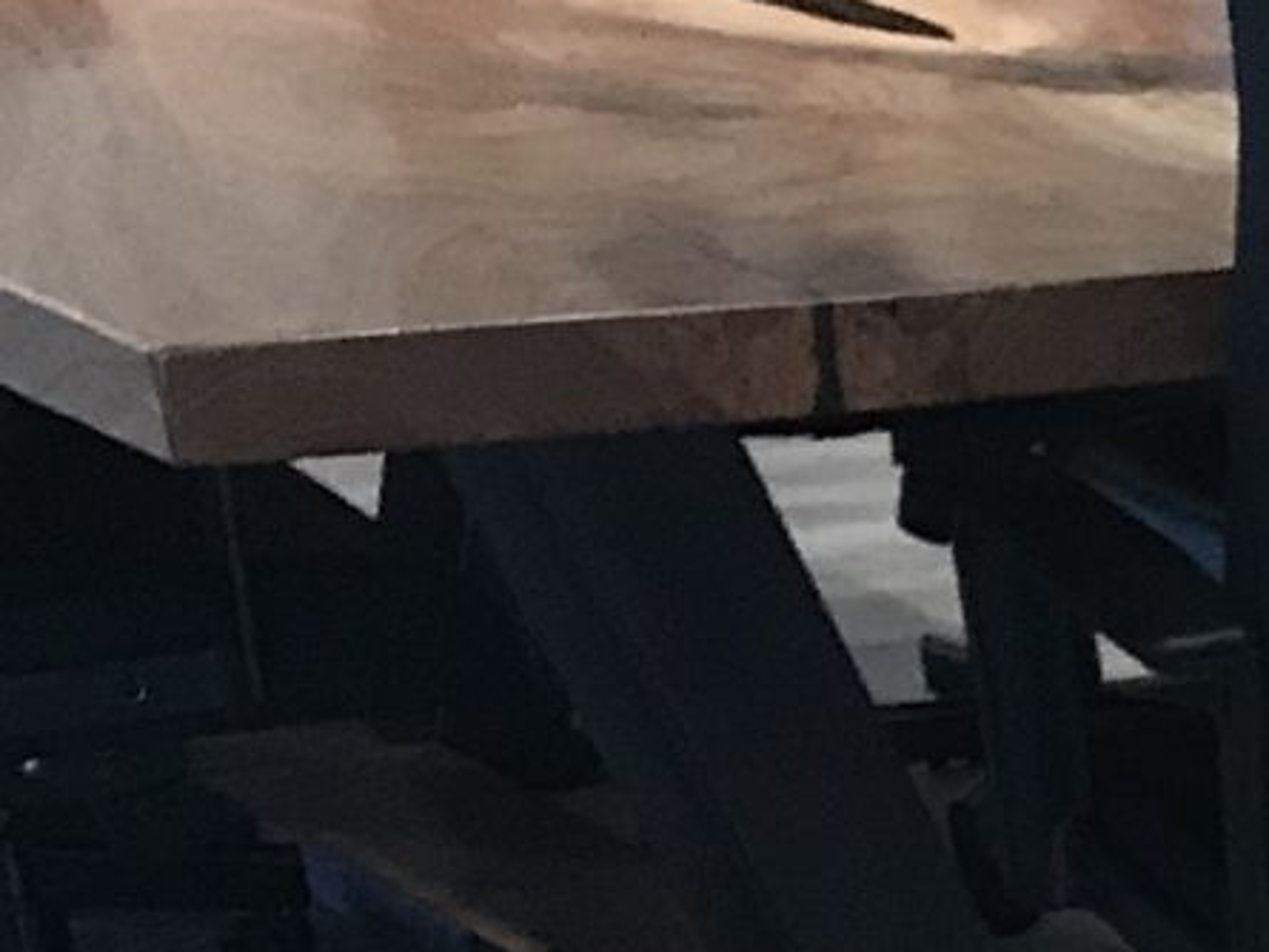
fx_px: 5904
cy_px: 2303
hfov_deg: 10.0
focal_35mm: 161
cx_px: 3468
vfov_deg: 8.4
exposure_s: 1/30
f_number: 1.8
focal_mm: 3.99
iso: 32
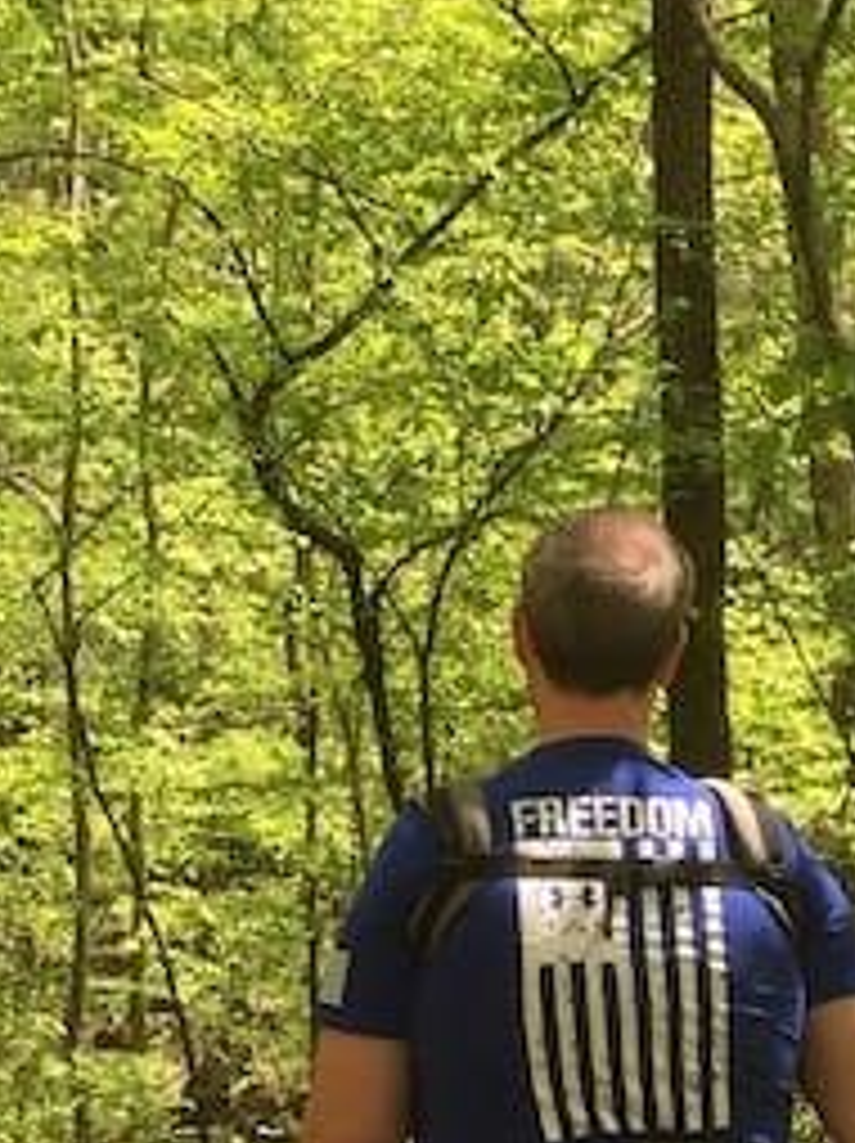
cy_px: 992
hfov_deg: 12.0
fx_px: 4025
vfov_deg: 16.0
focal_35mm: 122
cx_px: 756
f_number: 2.2
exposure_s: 1/384
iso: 32
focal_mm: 4.15
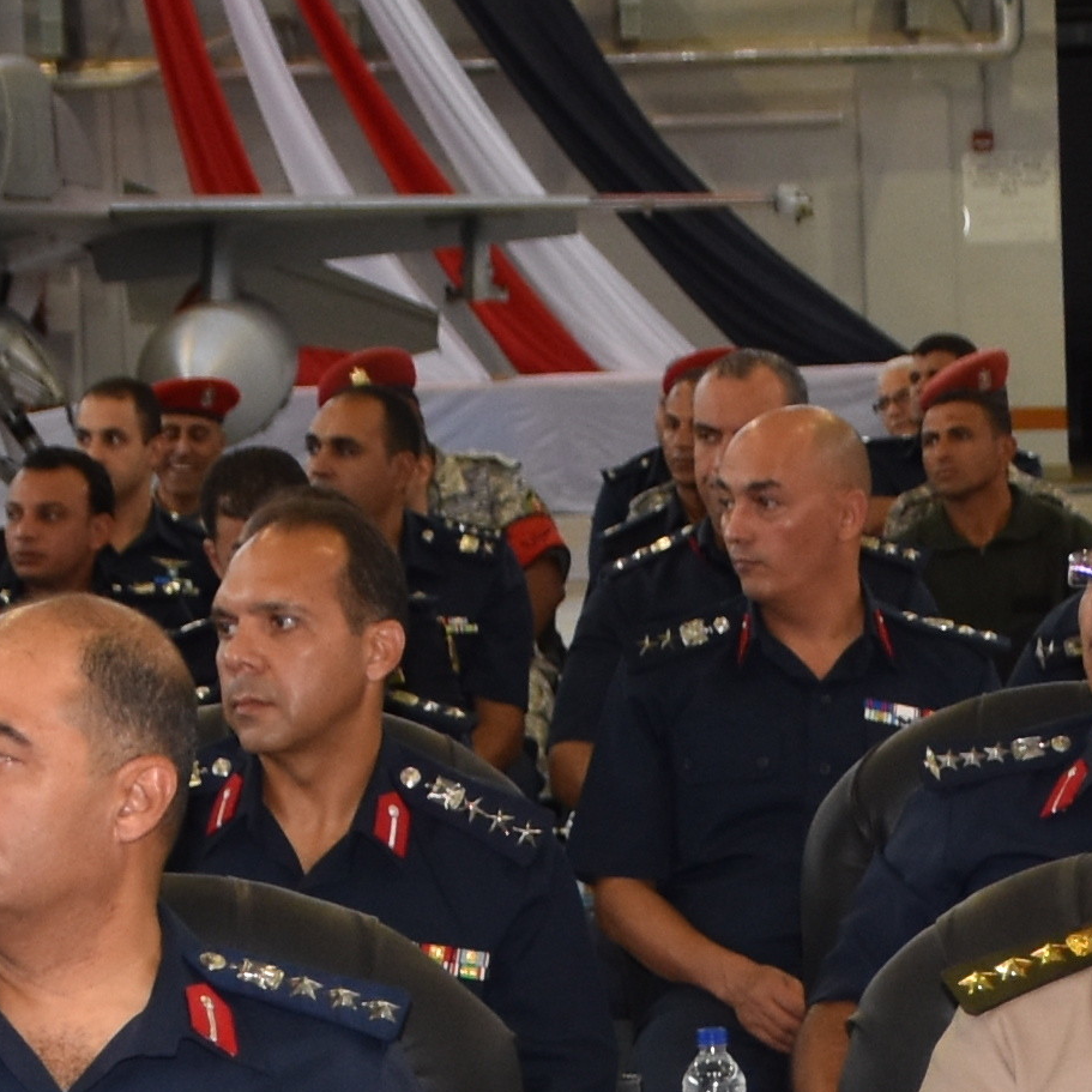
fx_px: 7488
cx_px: 868
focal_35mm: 210
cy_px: 705
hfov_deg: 8.3
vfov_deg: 8.3
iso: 400
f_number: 4
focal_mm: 25
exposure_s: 1/60
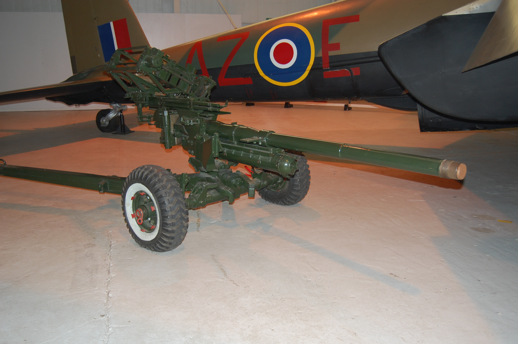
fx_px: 474
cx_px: 259
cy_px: 172
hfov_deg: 57.3
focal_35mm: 33
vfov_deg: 39.9
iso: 400
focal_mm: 22
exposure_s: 1/60
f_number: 4
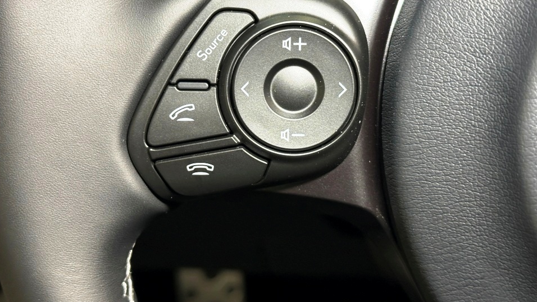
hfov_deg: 37.2
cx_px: 270
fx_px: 797
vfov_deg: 21.3
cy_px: 90
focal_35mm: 56
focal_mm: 6.86
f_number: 1.78
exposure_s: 1/40
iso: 320
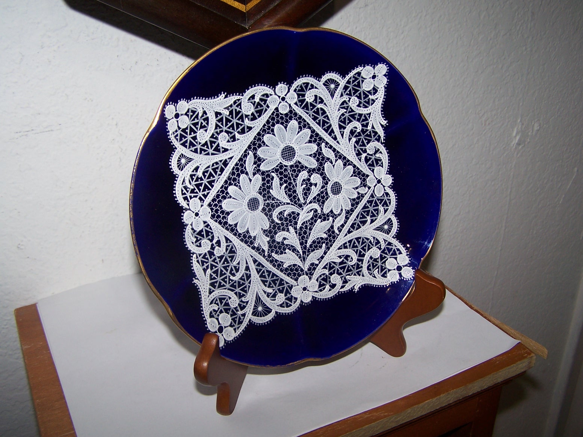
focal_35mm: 38
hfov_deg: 49.0
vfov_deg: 37.7
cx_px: 292
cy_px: 218
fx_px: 640
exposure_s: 1/60
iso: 80
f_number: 2.8
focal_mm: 6.3
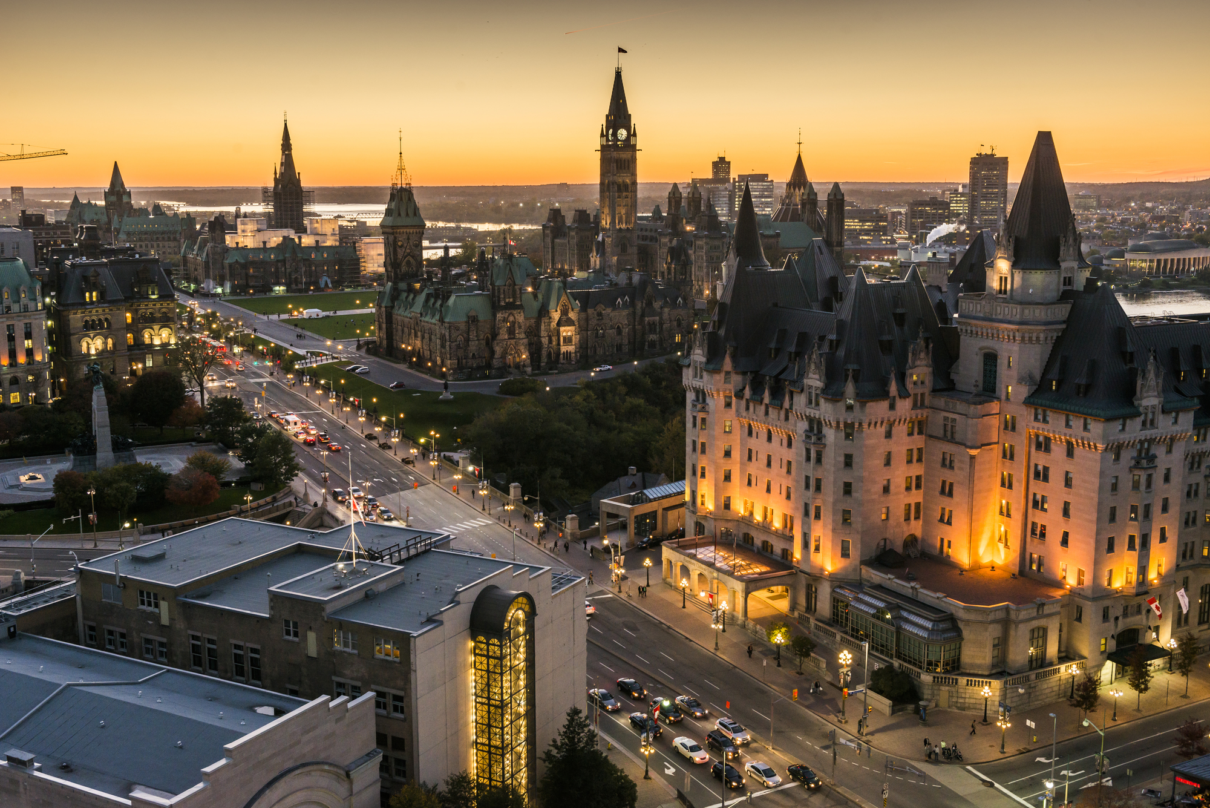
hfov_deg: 50.7
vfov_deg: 35.1
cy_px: 404
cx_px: 605
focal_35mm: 38
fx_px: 1278
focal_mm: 38
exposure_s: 1/20
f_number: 8
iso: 400
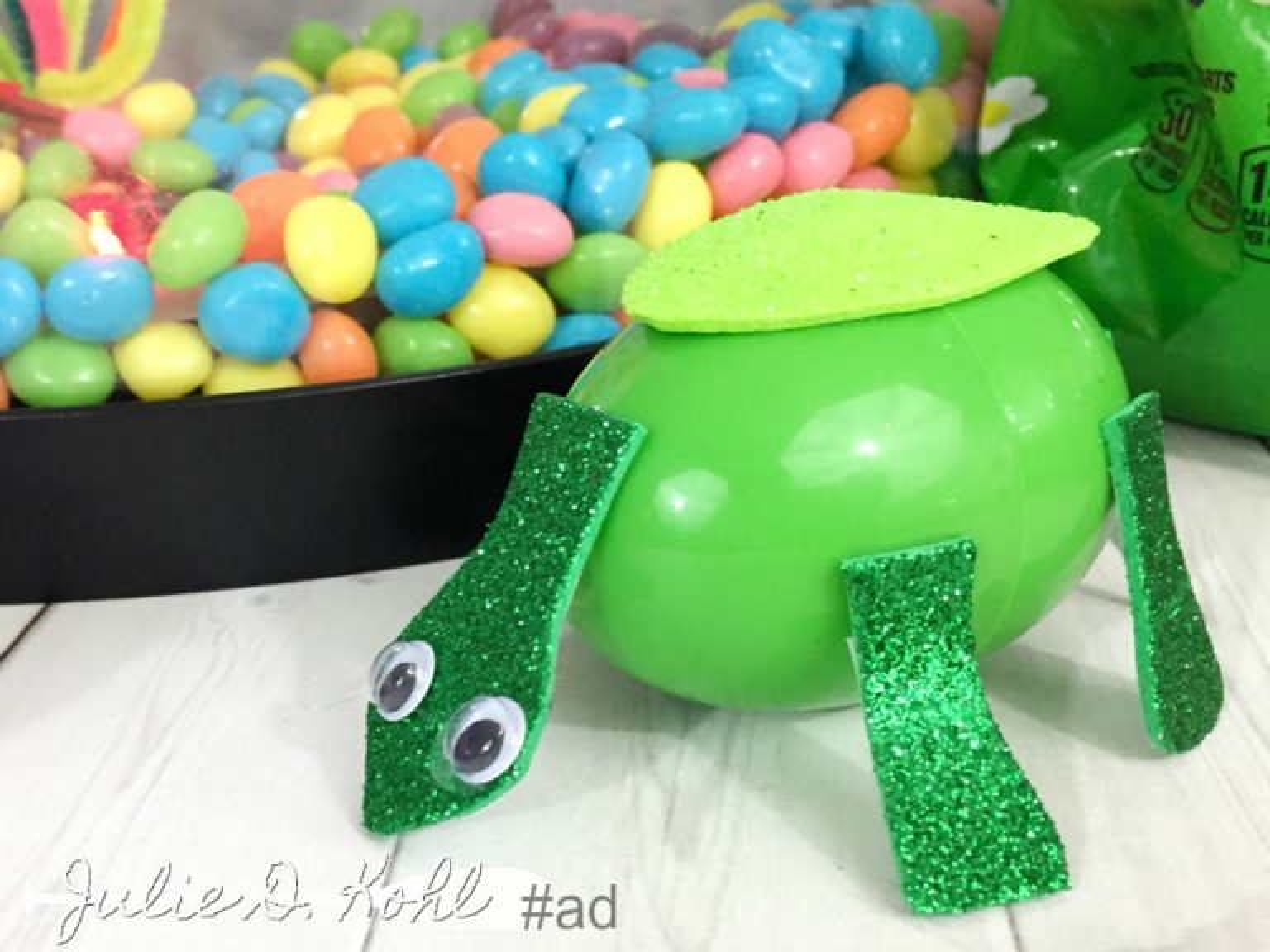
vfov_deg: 48.2
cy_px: 476
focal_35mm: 29
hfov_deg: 61.7
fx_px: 1064
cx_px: 635
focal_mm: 4.15
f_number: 2.2
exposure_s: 1/30
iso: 125
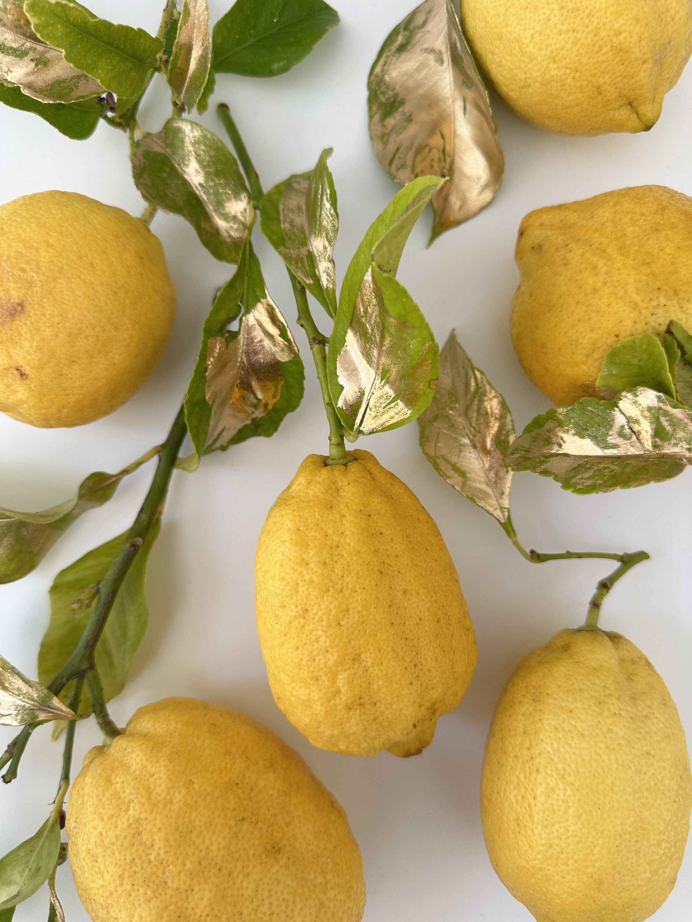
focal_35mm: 24
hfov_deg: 56.8
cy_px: 461
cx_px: 346
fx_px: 640
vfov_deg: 71.6
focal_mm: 6.86
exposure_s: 1/130
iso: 64
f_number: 1.78
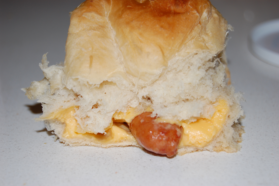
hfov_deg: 24.6
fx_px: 639
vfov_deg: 16.5
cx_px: 140
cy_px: 93
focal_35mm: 82
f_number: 5.6
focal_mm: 55
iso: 200
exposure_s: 1/125
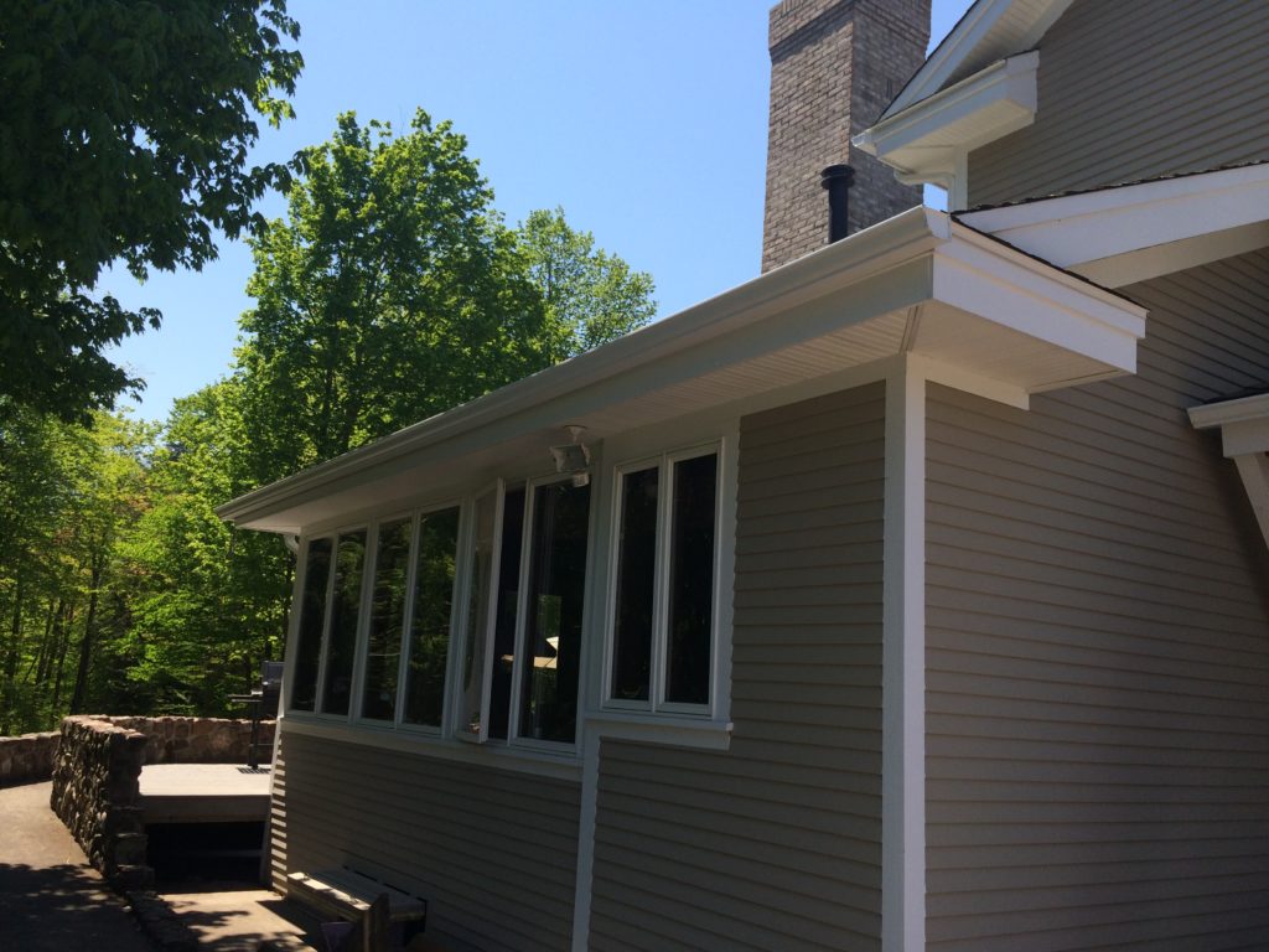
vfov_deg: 48.2
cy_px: 476
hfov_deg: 61.7
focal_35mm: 29
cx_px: 634
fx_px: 1063
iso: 32
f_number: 2.2
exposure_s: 1/1520
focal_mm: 4.15
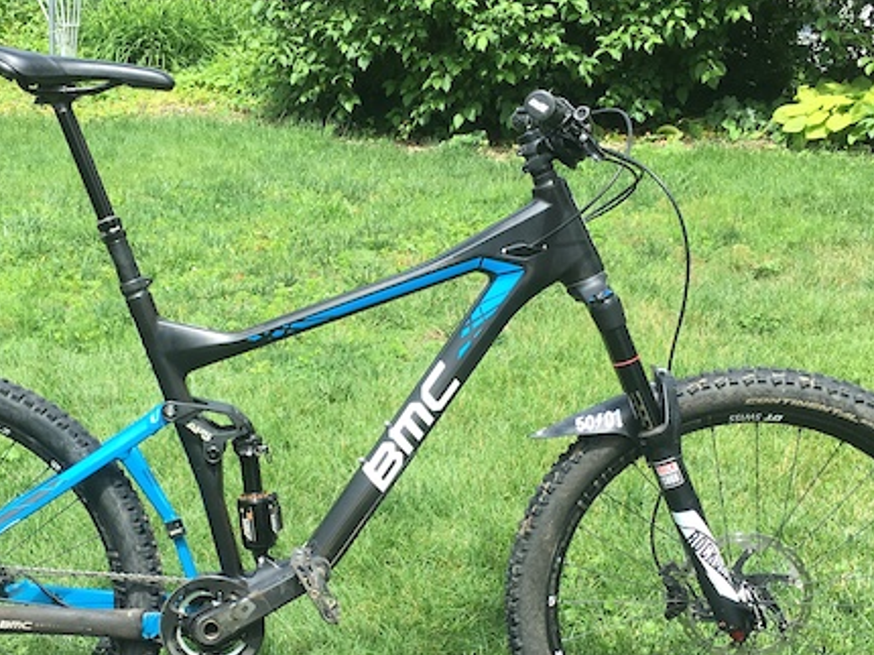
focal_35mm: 54
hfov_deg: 35.4
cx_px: 354
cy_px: 466
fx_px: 1363
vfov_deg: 26.8
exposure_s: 1/553
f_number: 2.2
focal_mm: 4.15
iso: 25
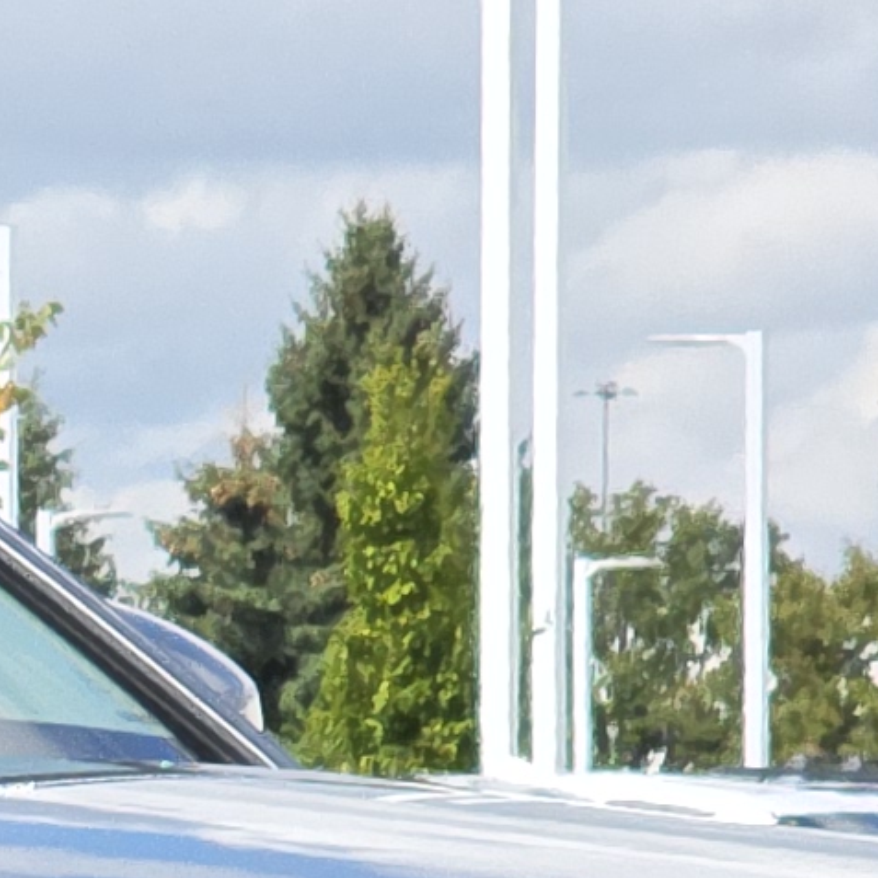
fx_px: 14664
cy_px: 1535
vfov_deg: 3.4
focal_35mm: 511
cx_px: -1454
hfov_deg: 3.4
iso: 50
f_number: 2.4
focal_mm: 7.9
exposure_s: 1/1814
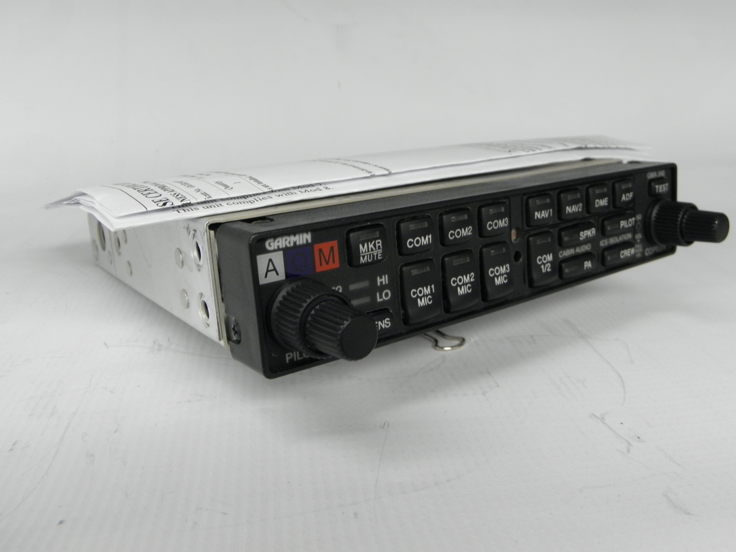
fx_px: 659
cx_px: 391
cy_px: 262
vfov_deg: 45.4
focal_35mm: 31
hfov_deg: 58.3
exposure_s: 1/30
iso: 125
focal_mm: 5
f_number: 3.5
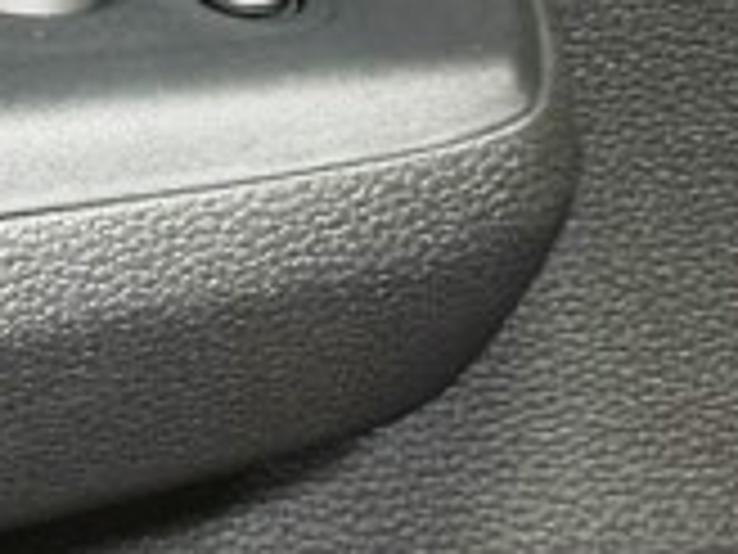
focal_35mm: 300
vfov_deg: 4.9
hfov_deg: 6.4
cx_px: -706
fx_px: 6396
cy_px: -473
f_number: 1.78
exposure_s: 1/30
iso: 640
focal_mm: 6.86
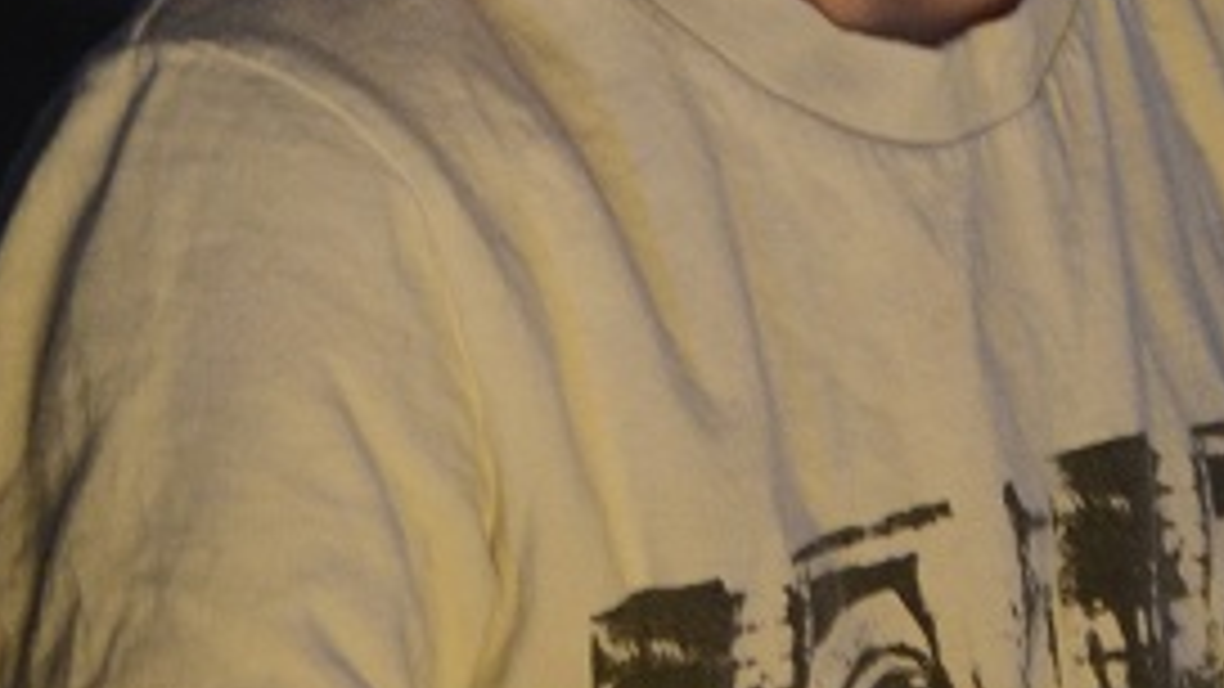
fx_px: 9347
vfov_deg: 4.2
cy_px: -598
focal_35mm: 288
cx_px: 1287
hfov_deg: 7.5
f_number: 4.5
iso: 1600
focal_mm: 50
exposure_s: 1/10
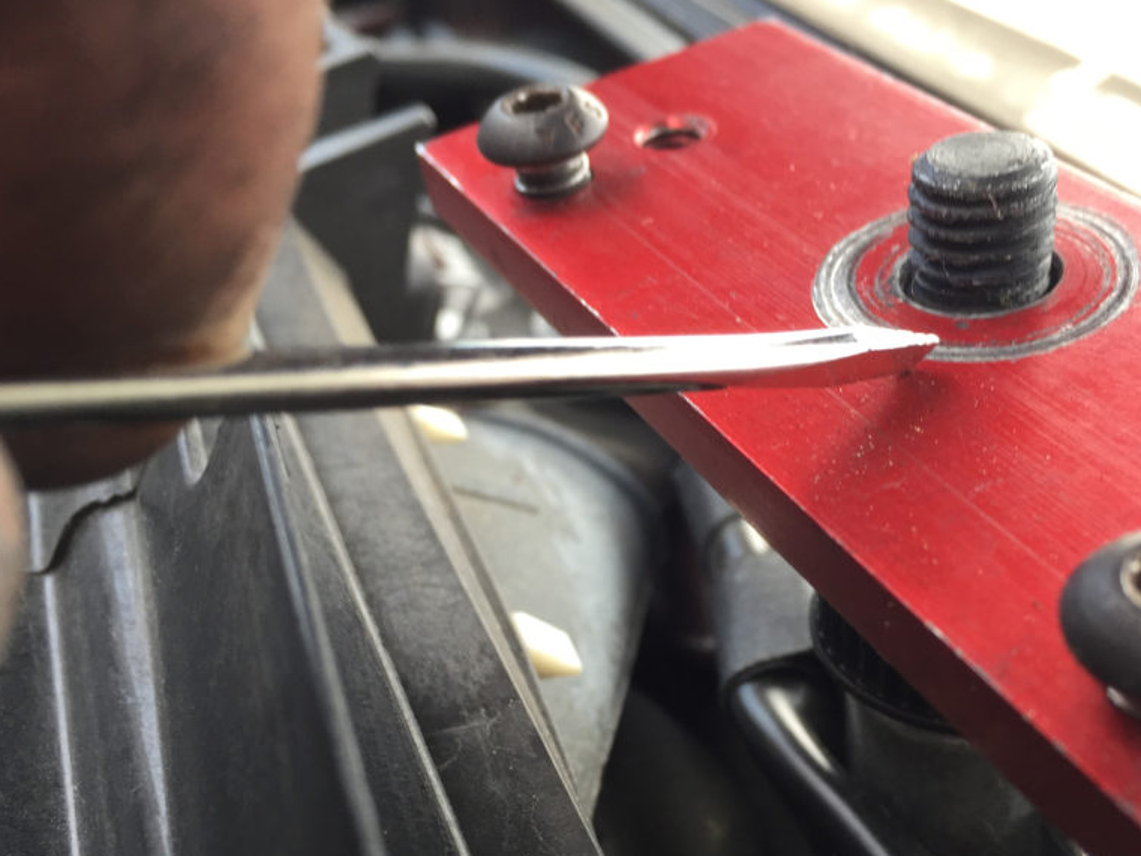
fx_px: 1286
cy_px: 553
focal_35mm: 39
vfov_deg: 36.5
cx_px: 663
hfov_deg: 47.7
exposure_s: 1/120
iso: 50
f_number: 2.2
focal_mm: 4.15
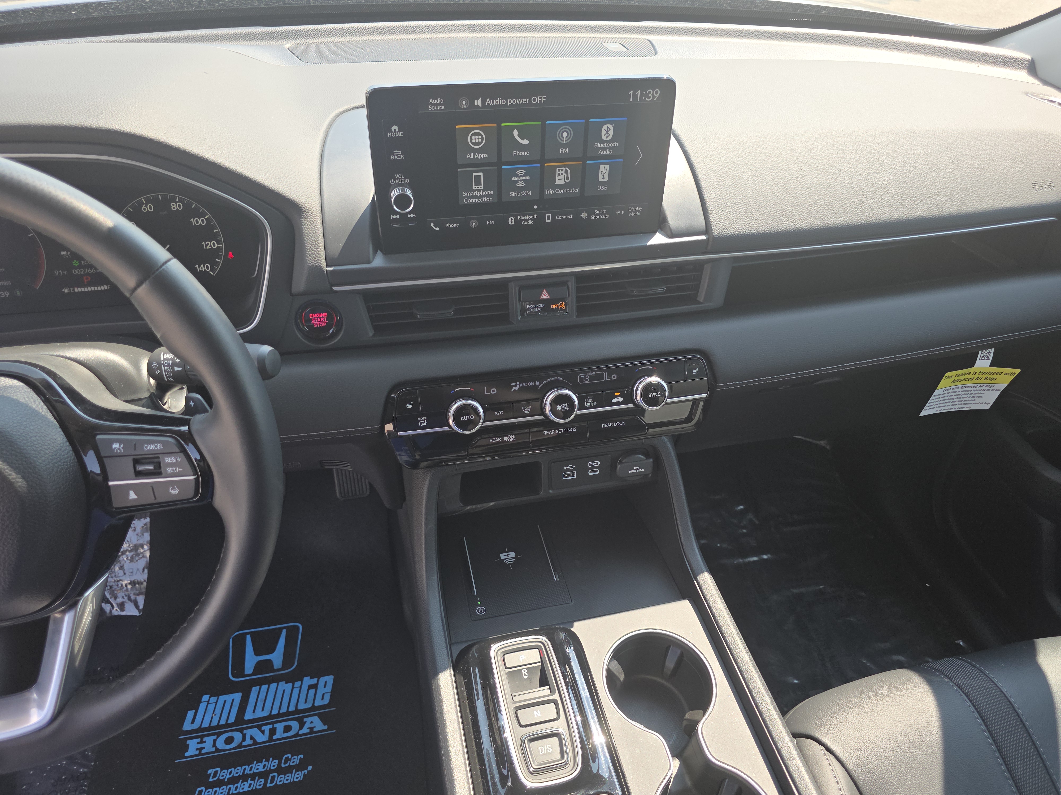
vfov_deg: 58.9
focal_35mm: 23
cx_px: 530
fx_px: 705
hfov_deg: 73.9
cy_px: 398
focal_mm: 6.3
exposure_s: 1/359
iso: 32
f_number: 1.7
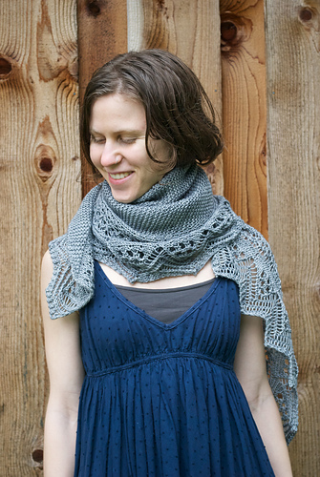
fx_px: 996
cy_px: 238
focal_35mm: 75
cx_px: 160
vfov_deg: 27.0
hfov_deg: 18.2
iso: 720
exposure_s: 1/30
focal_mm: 50
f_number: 5.6
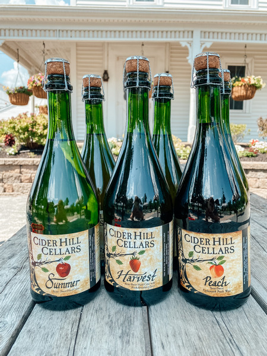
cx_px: 134
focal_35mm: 26
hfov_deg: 53.1
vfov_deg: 67.3
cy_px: 178
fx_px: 267
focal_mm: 4.25
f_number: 1.8
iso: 32
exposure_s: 1/720
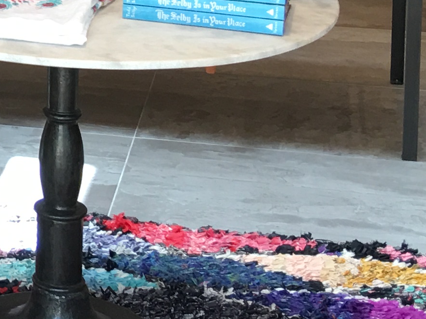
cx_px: -323
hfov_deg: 13.5
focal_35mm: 132
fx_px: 1624
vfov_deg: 10.8
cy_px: -148
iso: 25
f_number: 2.2
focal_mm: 4.15
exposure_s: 1/40
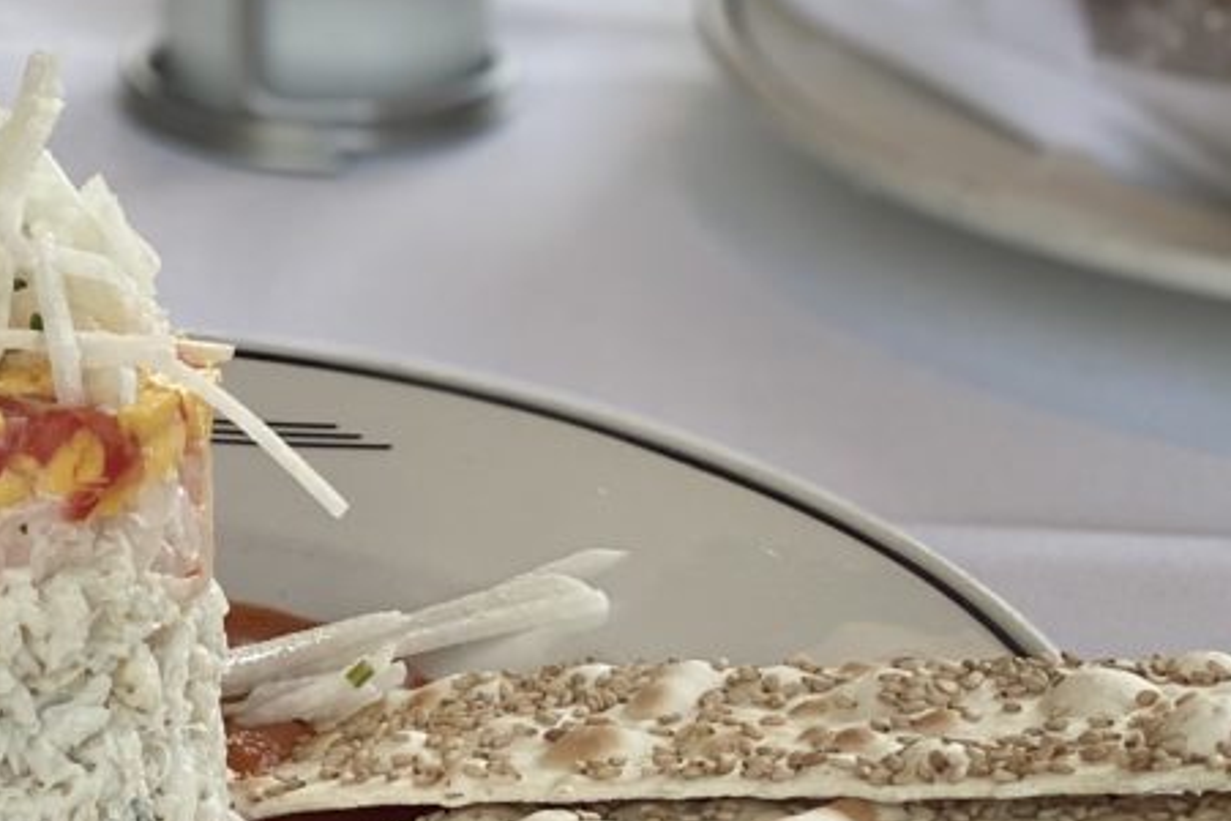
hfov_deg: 11.0
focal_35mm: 184
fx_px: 6293
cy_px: 185
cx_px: -101
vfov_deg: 7.5
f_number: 2
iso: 25
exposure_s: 1/122
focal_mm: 6
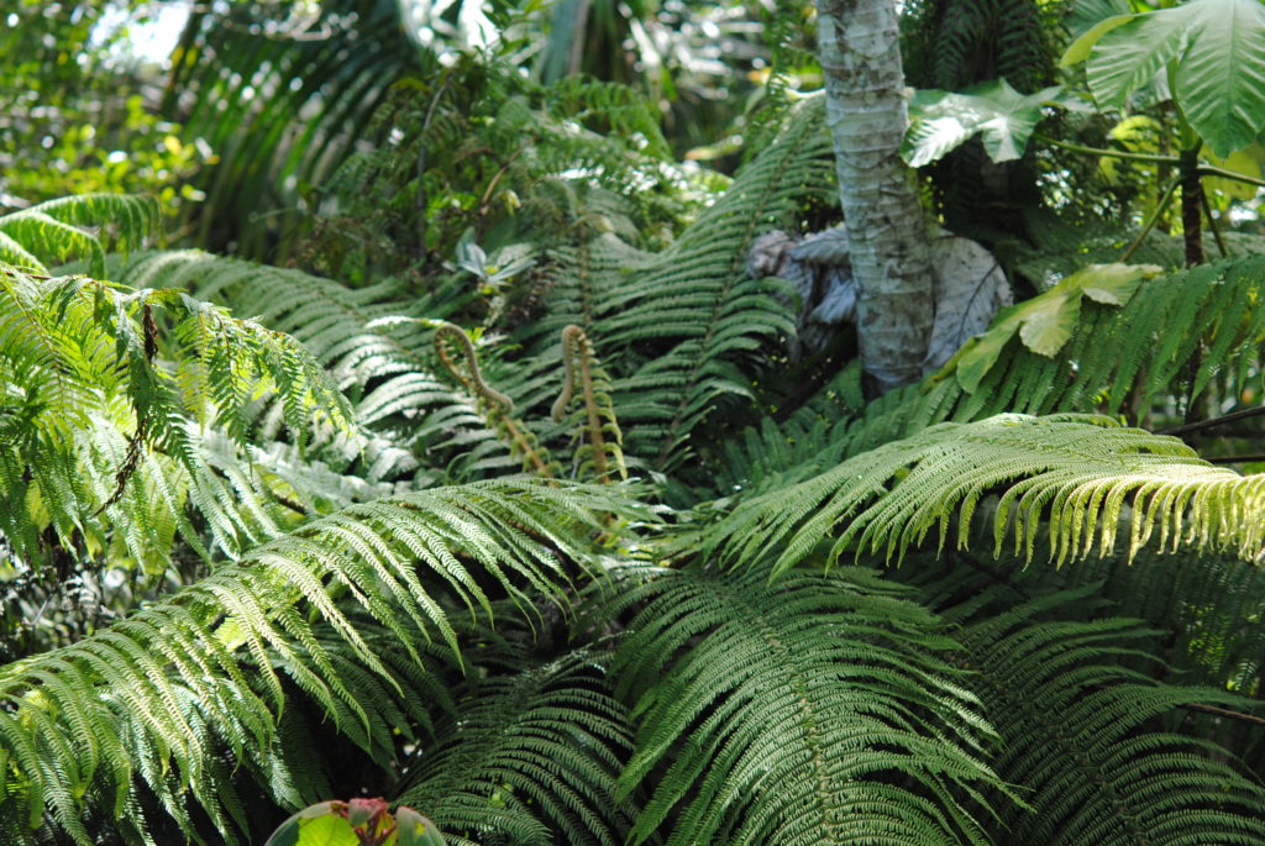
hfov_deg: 22.6
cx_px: 632
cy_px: 423
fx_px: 3166
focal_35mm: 90
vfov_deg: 15.2
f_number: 4.5
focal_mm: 60
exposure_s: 1/320
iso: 200
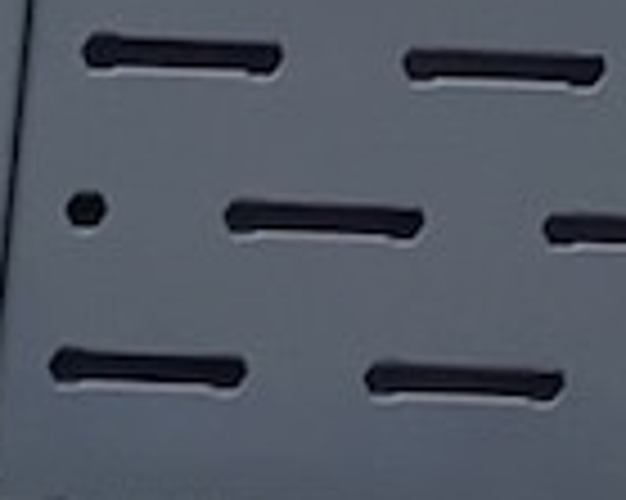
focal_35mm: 351
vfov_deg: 4.3
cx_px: -1103
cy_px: 1414
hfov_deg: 5.3
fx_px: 6498
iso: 200
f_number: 2
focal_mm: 6
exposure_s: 1/60
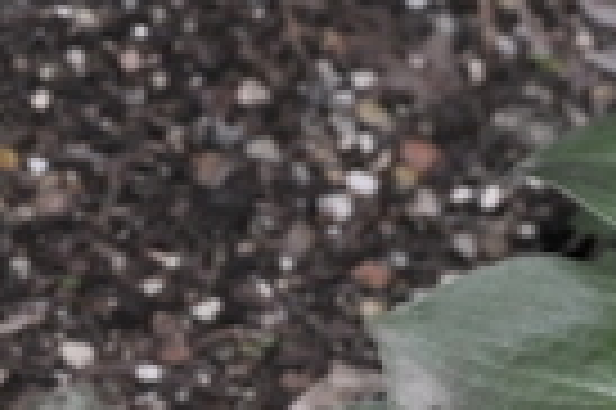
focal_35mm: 332
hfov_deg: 5.9
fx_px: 5674
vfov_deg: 4.1
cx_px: 1538
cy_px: 640
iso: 800
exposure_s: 1/60
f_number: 4.5
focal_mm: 38
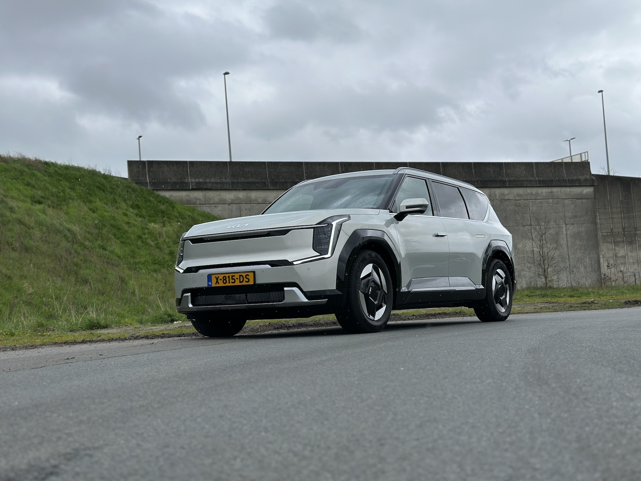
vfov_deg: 30.3
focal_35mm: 48
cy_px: 240
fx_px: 889
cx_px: 320
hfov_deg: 39.7
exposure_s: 1/2358
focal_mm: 6.86
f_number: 1.78
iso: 80
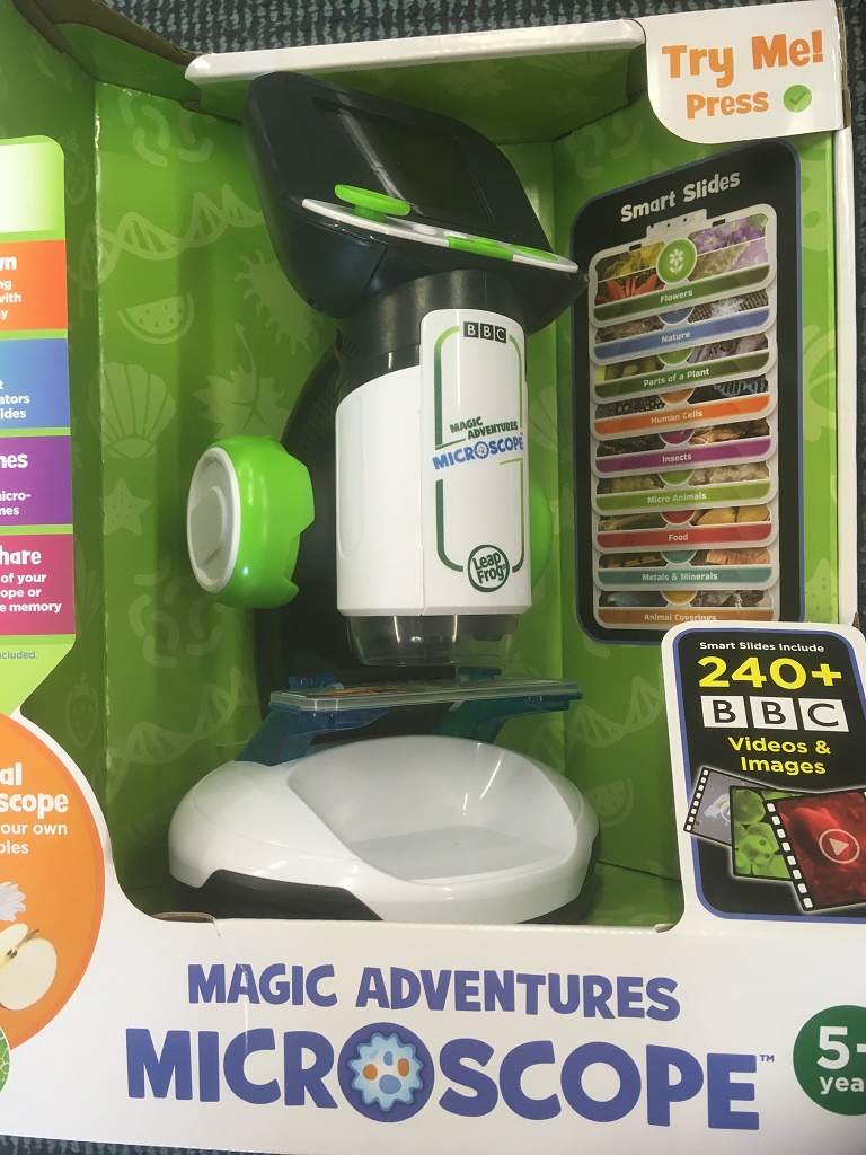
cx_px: 433
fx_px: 967
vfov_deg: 61.7
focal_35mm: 29
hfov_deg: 48.2
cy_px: 578
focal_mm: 4.15
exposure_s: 1/33
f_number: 2.2
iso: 40
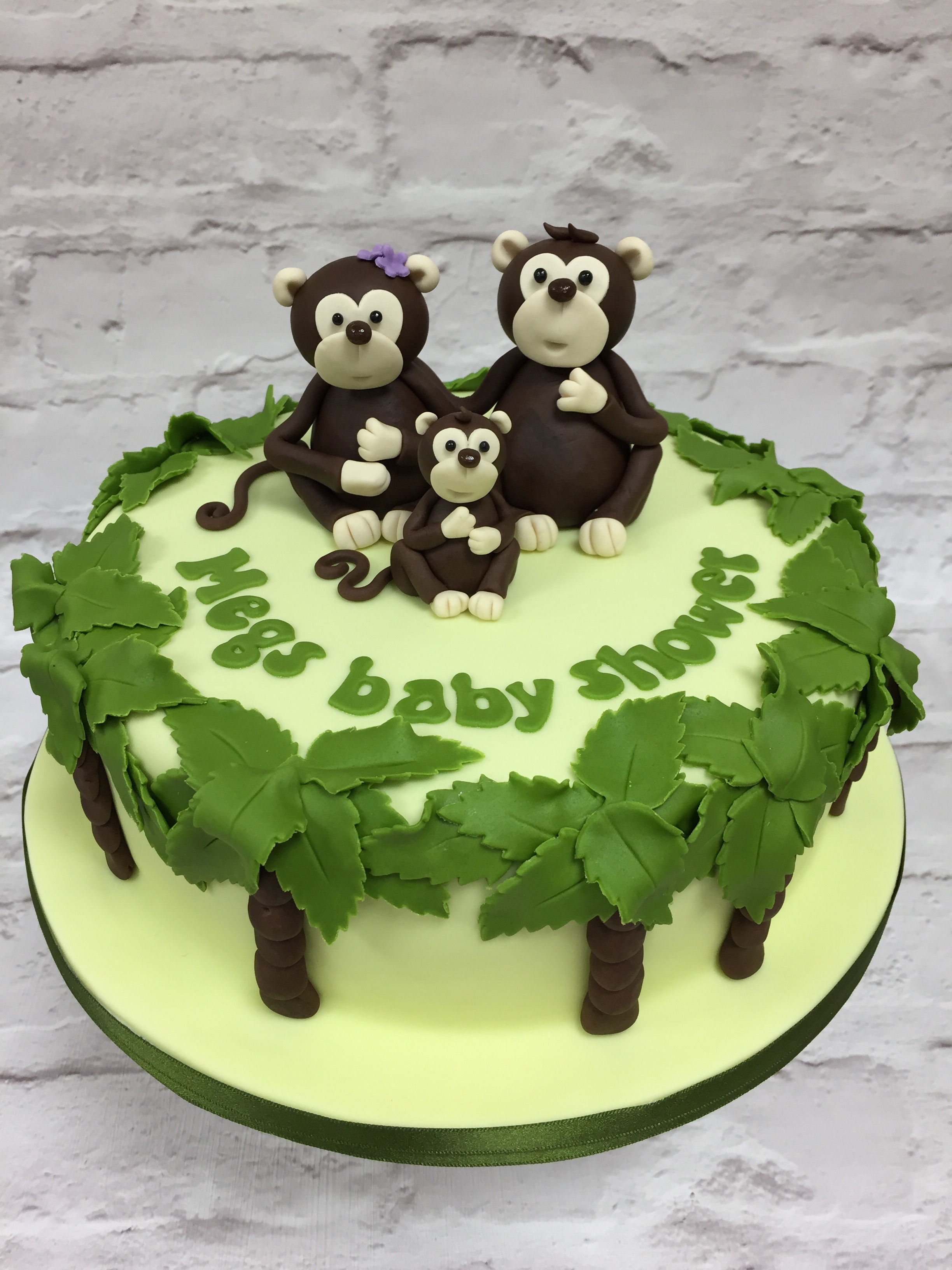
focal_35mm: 29
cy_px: 635
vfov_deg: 61.7
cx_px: 476
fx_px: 1063
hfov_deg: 48.2
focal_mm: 4.15
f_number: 2.2
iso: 32
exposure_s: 1/33
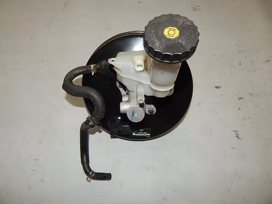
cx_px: 136
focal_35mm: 23
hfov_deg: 73.9
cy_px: 102
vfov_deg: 58.9
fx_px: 181
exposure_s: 1/80
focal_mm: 4
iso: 125
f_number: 6
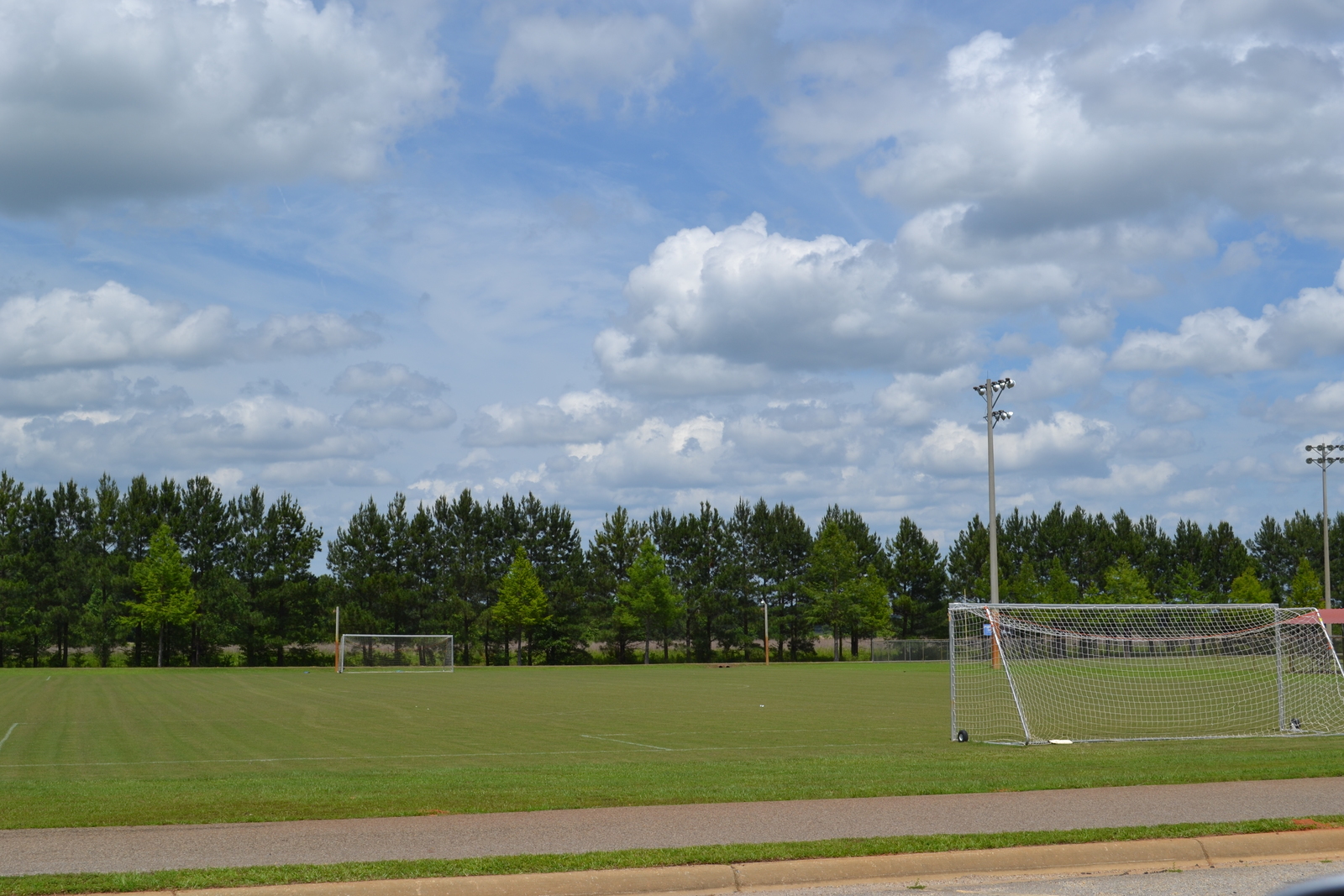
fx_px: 1792
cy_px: 448
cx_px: 672
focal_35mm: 48
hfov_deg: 41.1
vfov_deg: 28.1
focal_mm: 32
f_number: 9
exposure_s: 1/320
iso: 100
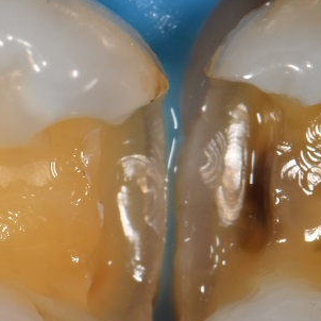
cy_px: 100
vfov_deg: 2.9
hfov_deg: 2.9
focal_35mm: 598
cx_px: 6
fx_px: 6274
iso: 200
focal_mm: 105
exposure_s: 1/160
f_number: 32
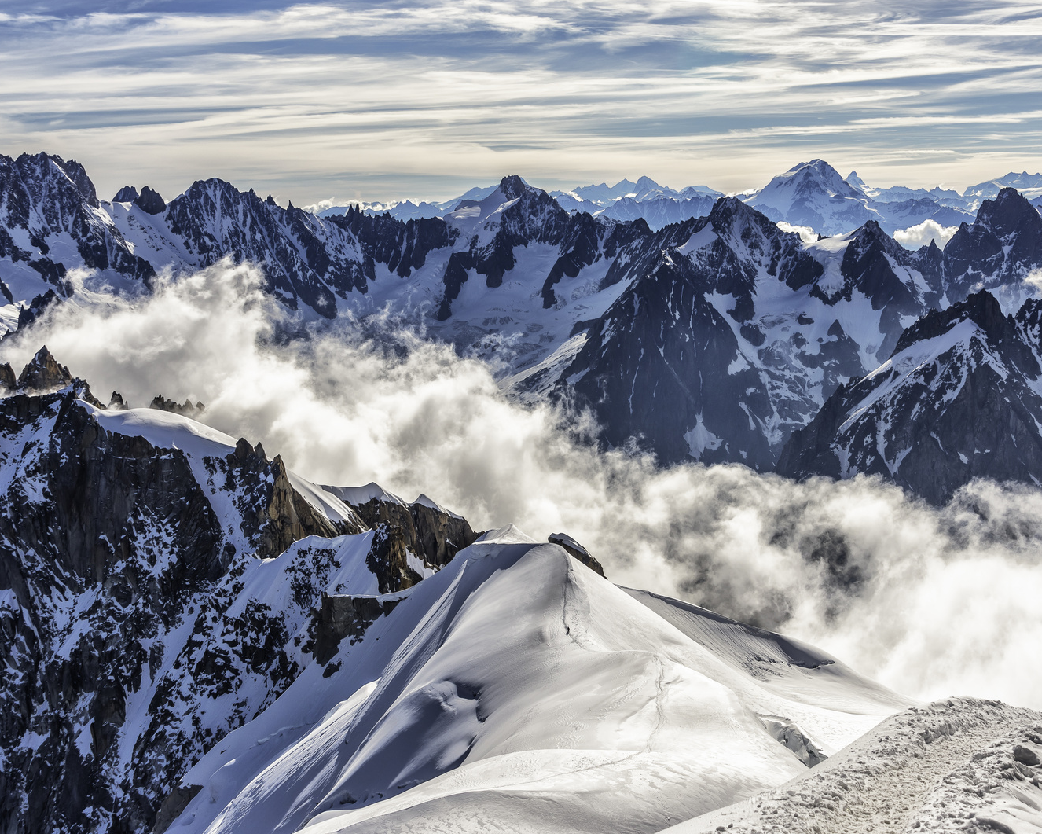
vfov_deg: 27.6
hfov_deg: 34.1
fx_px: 1696
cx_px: 611
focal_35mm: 55
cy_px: 415
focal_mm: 48
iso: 100
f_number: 10
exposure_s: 1/800
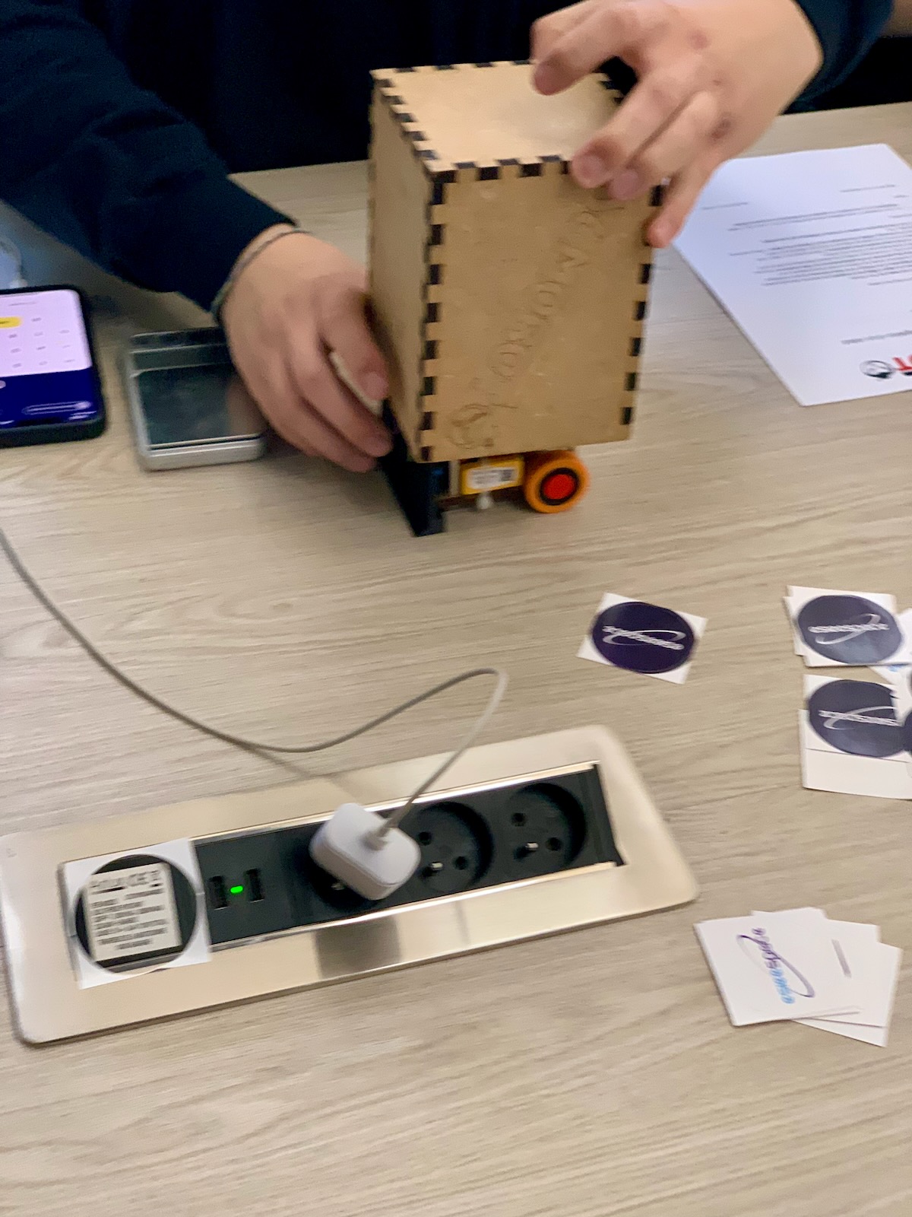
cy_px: 608
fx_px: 1827
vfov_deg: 36.8
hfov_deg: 28.0
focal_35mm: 52
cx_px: 456
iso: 160
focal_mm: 6
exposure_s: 1/60
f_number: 2.4
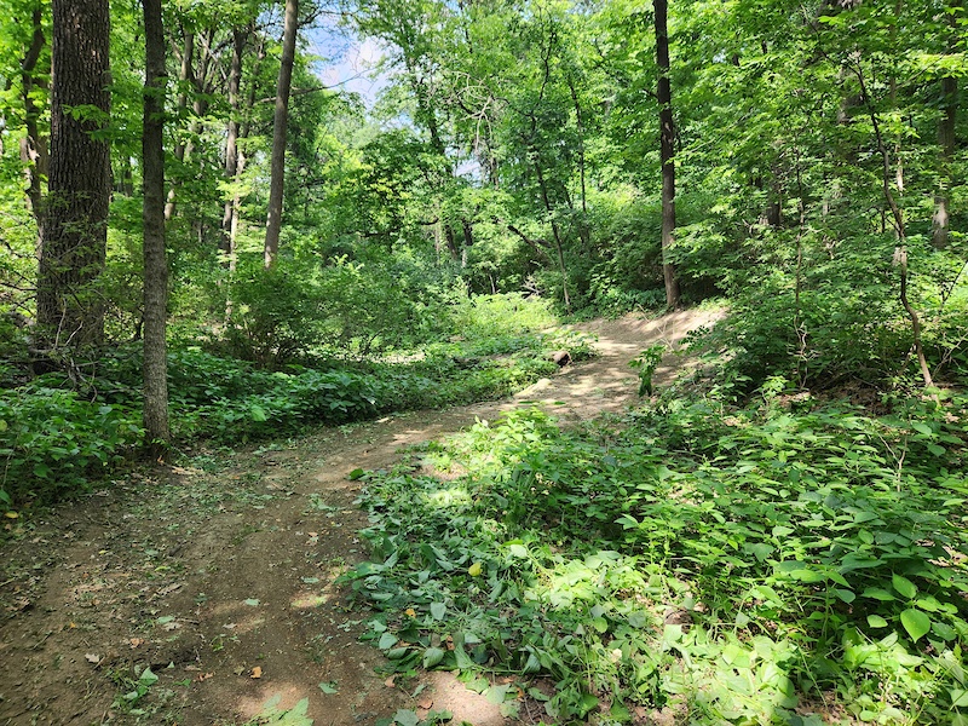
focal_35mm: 23
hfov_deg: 73.9
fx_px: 643
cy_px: 363
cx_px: 484
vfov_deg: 58.9
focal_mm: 5.4
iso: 40
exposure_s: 1/180
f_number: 1.8
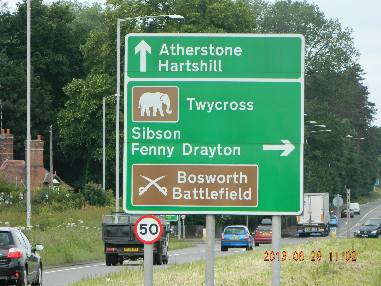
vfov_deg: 5.3
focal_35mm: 278
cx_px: 190
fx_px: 3060
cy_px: 143
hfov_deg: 7.1
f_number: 5.6
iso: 80
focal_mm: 50
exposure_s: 1/160
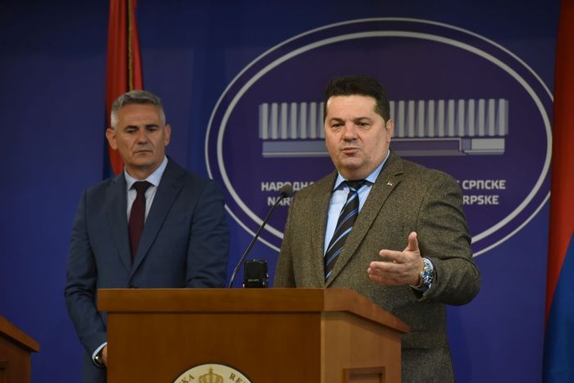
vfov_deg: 6.9
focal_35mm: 200
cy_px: 192
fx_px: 3189
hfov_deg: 10.3
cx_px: 287
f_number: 5.6
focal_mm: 200
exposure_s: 1/200
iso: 4000
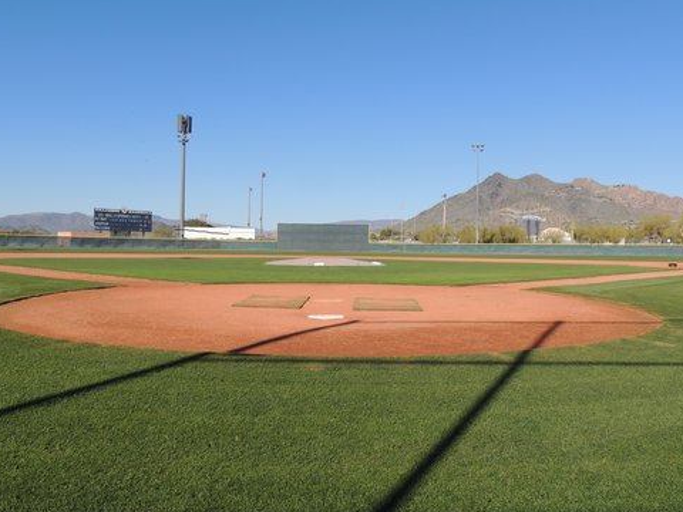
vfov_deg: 46.8
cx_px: 344
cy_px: 245
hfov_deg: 60.0
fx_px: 592
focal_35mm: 30
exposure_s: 1/1250
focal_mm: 4.3
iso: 100
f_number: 3.3
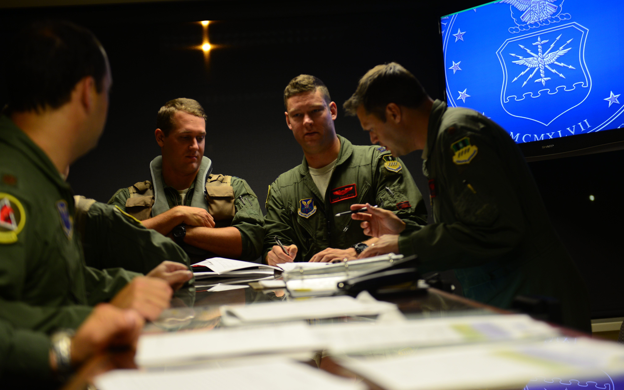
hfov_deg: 32.0
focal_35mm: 64
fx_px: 1088
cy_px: 195
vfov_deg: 20.3
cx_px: 309
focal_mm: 62
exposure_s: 1/80
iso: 640
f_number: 2.8
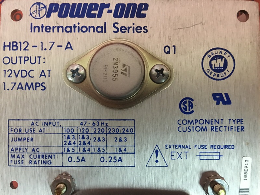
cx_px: 130
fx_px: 218
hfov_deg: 61.7
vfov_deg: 48.2
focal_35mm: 29
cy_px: 98
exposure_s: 1/4
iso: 64
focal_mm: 4.15
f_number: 2.2
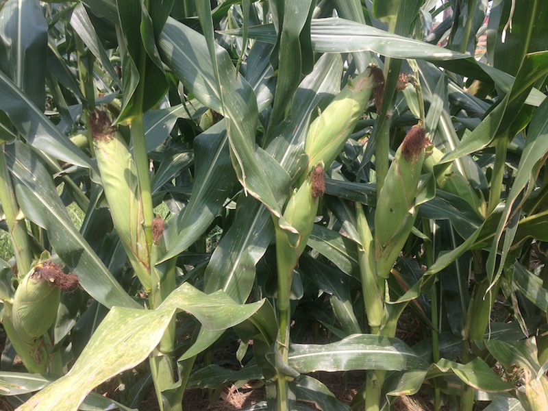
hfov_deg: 55.4
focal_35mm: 33
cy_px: 206
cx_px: 274
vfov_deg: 42.9
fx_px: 522
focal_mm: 4.12
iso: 50
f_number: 2.4
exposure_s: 1/444
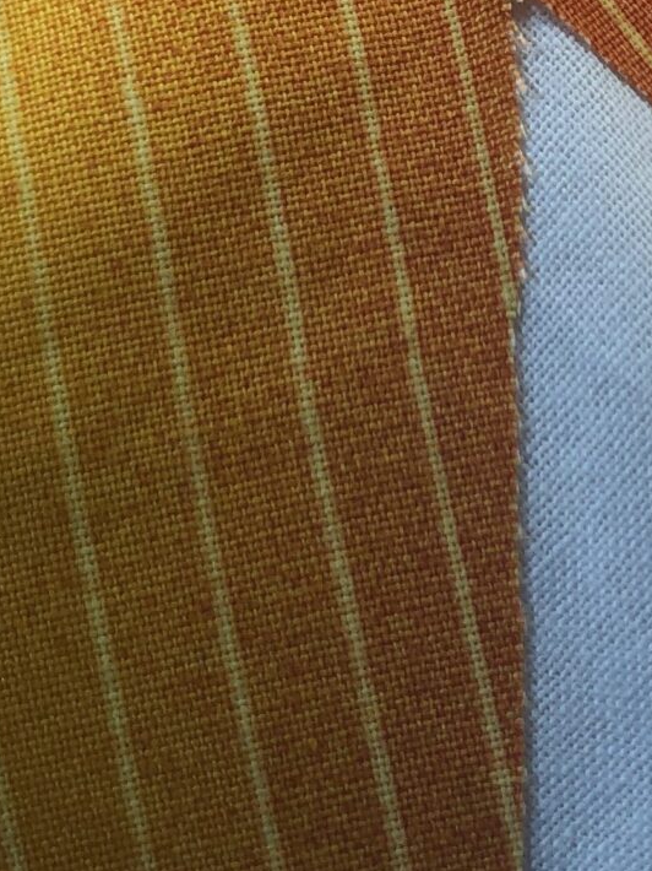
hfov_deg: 14.6
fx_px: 2538
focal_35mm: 101
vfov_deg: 18.8
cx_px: 446
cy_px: -66
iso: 20
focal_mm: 4
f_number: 1.8
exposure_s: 1/128
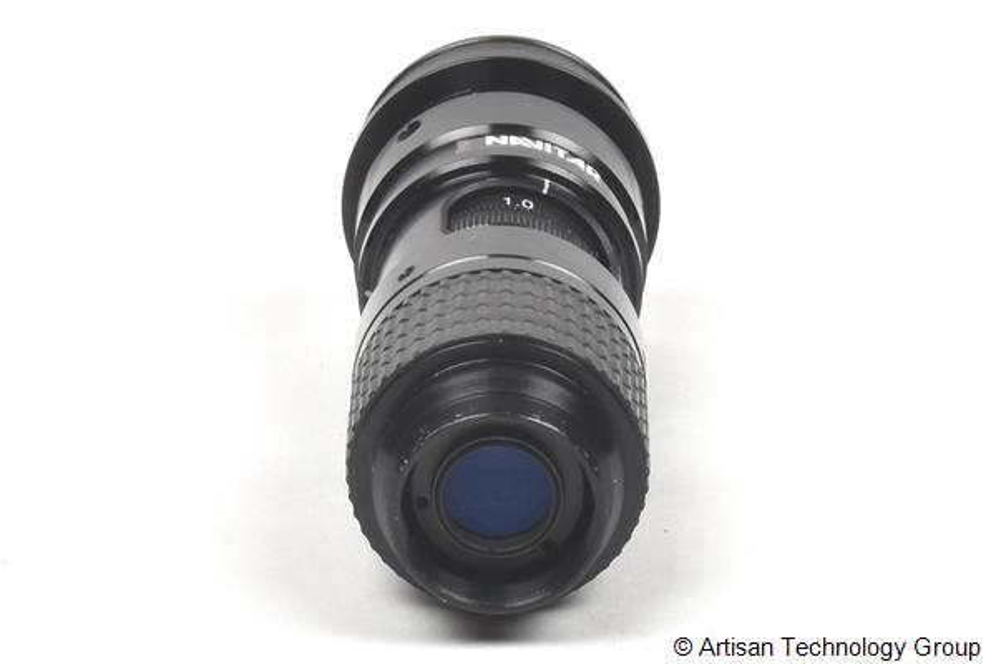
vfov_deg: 16.6
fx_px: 2282
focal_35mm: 82
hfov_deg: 24.6
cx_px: 498
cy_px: 332
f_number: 16
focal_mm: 55
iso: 250
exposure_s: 1/200
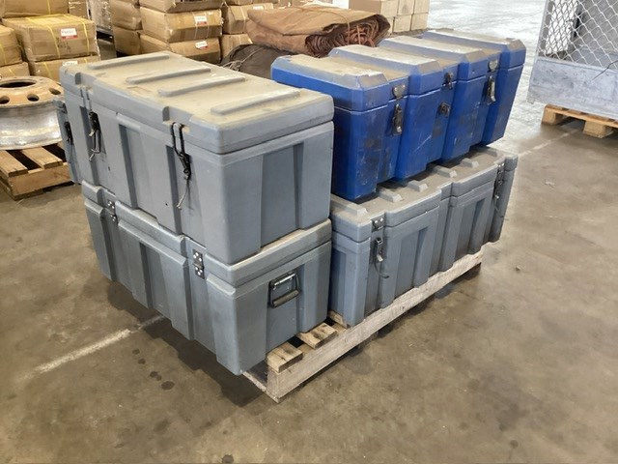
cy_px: 232
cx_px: 309
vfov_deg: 45.4
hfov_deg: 58.4
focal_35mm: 31
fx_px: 553
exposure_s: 1/50
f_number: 2.4
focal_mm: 3.3
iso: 320
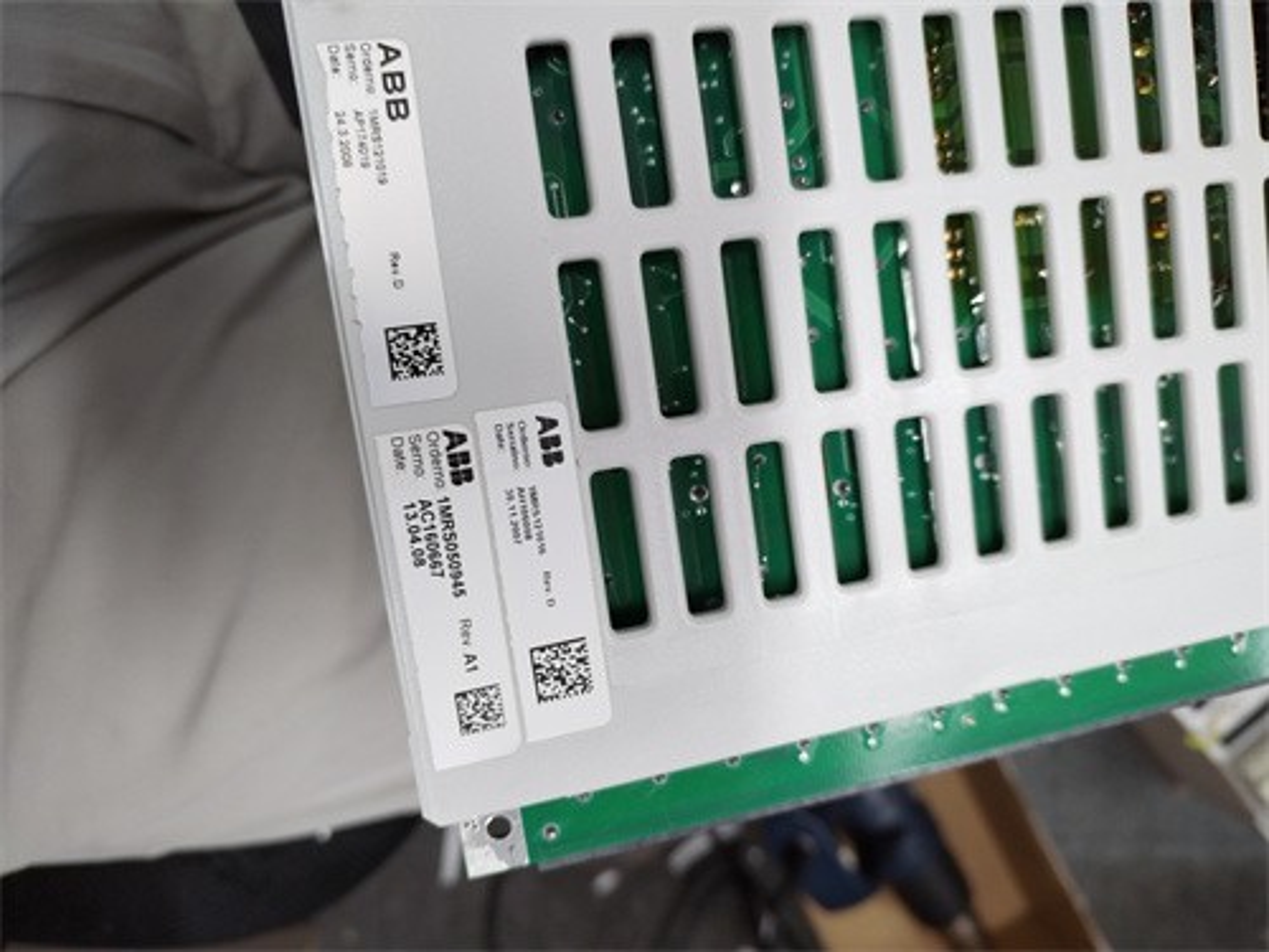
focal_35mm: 26
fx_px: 953
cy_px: 476
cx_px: 634
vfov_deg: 53.1
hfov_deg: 67.3
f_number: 1.8
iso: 344
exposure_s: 1/50
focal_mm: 4.75
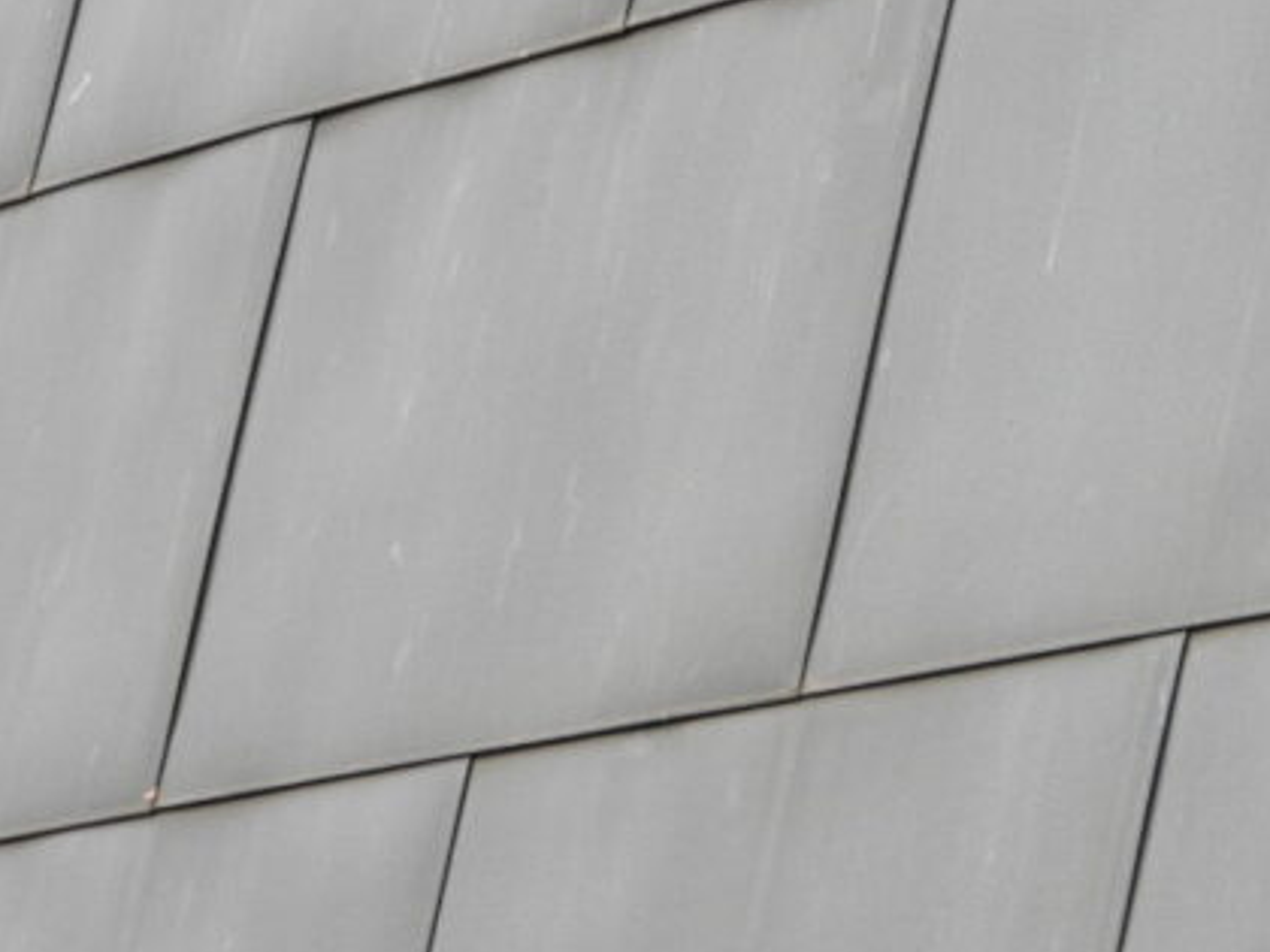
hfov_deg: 7.5
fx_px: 9722
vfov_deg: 5.6
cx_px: 650
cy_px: 589
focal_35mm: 265
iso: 100
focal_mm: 26.1
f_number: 4
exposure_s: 1/320
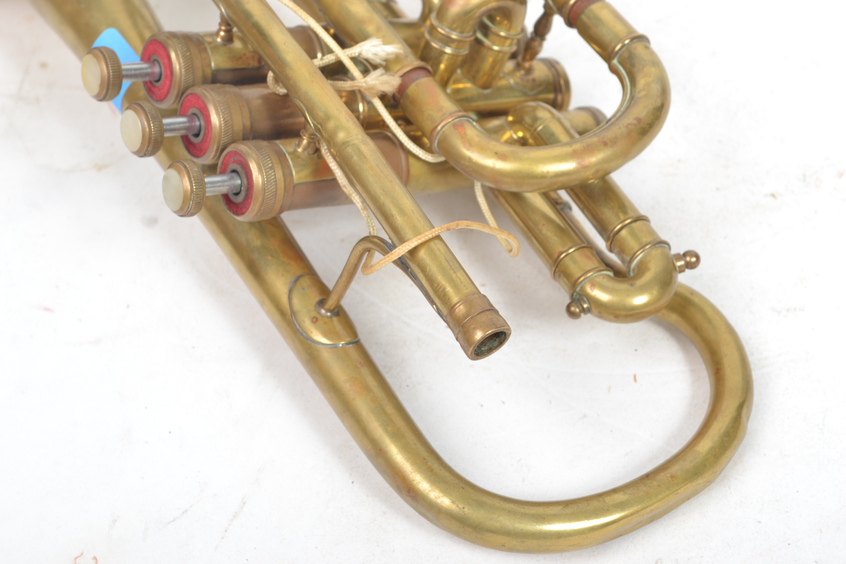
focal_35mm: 82
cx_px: 423
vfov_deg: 16.6
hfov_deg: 24.6
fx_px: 1939
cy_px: 282
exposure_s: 1/125
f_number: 9
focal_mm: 55
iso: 100
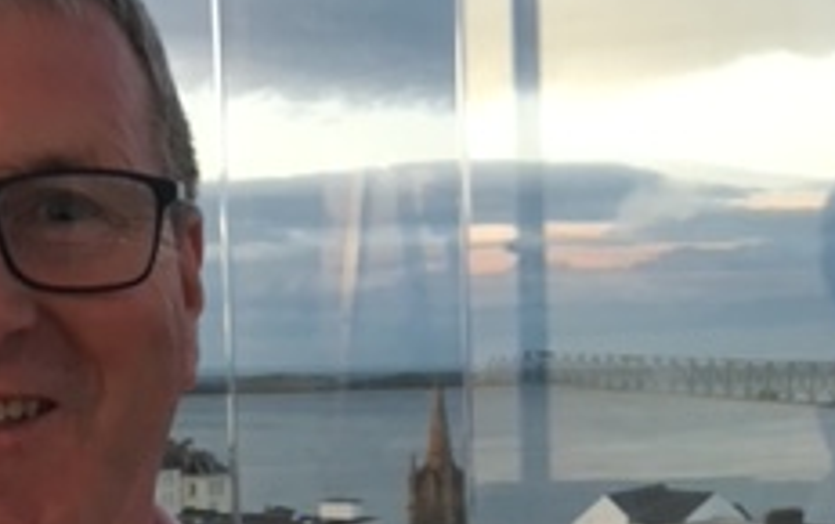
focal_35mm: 85
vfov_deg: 14.9
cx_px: 253
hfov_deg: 24.2
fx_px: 1937
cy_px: 622
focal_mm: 4.15
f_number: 2.2
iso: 100
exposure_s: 1/33
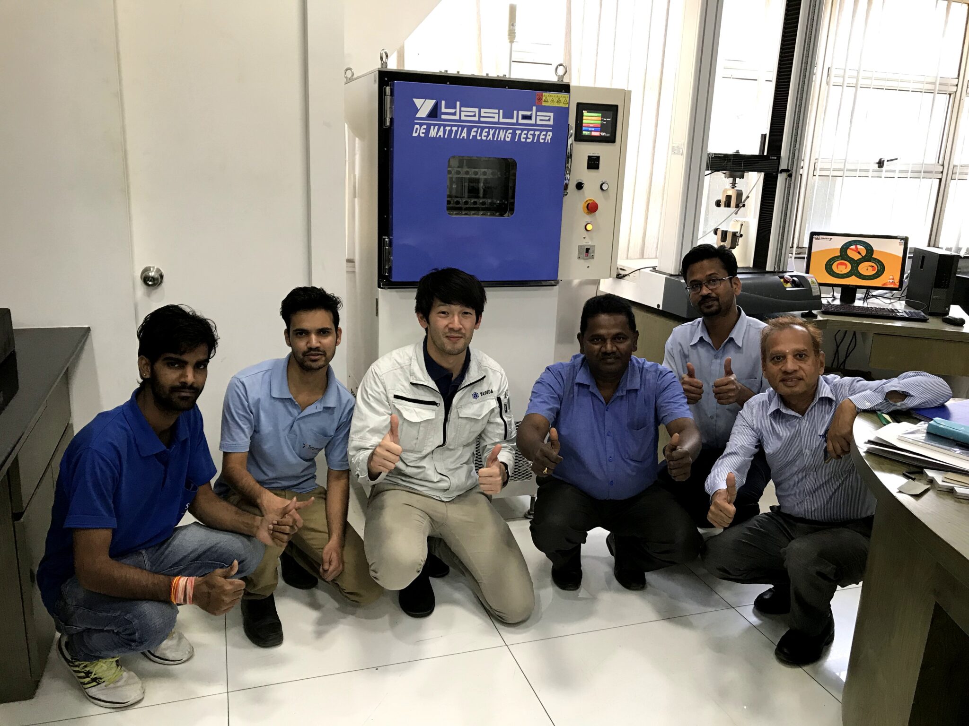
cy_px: 363
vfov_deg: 49.7
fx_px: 784
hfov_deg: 63.4
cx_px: 484
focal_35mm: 28
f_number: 1.8
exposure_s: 1/33
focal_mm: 3.99
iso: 32
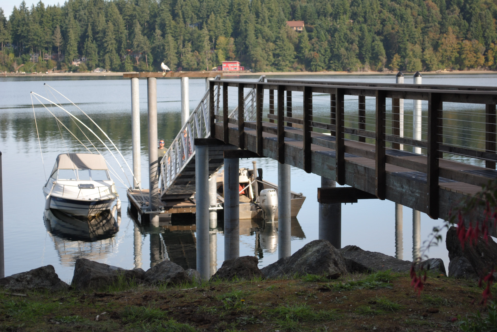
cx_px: 248
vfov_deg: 16.6
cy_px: 166
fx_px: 1140
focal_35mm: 82
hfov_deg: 24.6
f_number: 5.6
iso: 200
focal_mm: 55
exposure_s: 1/400
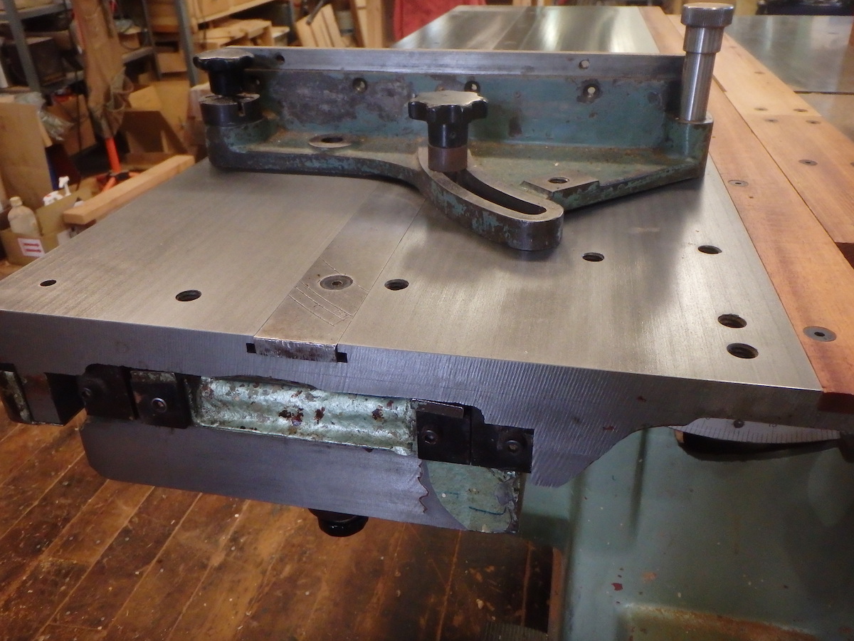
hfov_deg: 63.4
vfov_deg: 49.7
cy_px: 320
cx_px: 427
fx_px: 691
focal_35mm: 28
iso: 800
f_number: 3.9
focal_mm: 5
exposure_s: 1/80
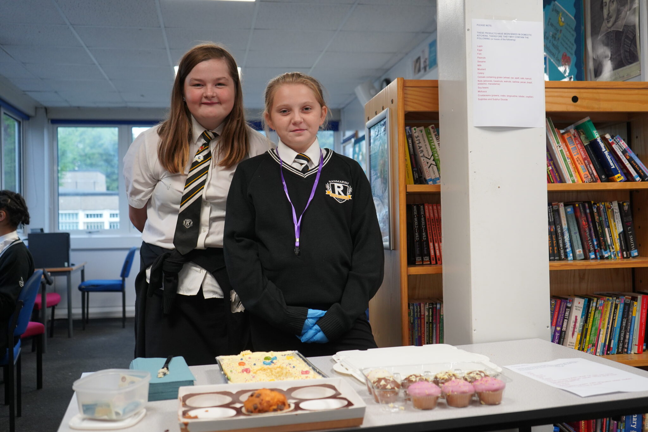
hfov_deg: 51.9
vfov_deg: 35.9
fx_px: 666
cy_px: 216
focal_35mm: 37
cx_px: 324
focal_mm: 37
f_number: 4
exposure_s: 1/160
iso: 1600
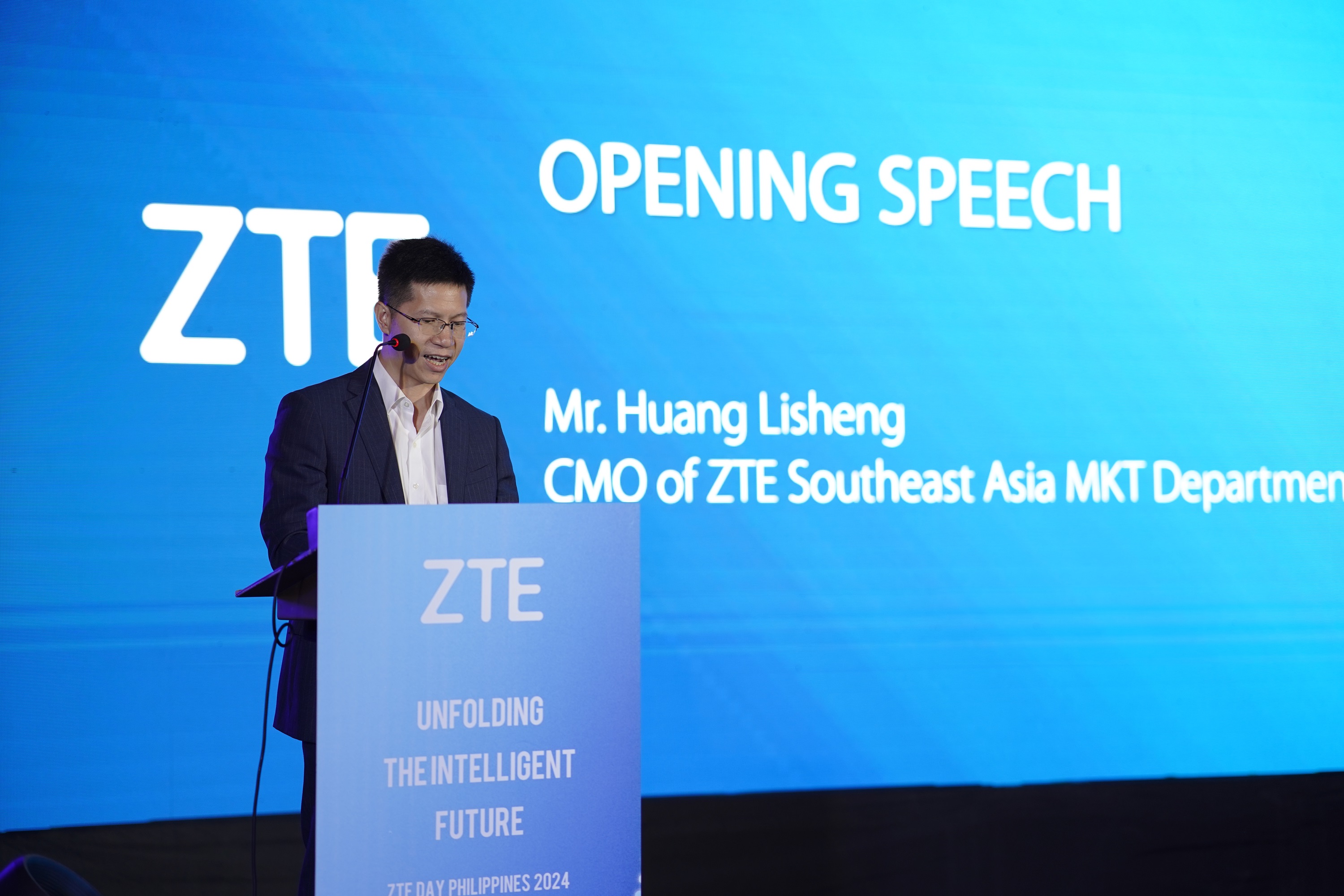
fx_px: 3173
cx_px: 672
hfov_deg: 23.9
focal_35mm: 85
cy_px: 448
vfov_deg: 16.1
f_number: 1.8
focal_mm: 85
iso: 320
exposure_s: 1/160
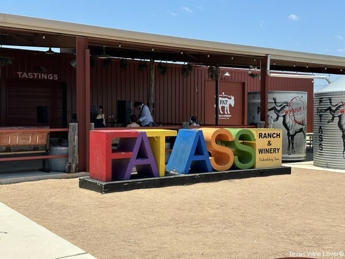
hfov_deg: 39.7
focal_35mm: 48
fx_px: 478
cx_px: 172
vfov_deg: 30.3
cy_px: 130
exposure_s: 1/3597
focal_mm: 6.86
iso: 64
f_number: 1.78
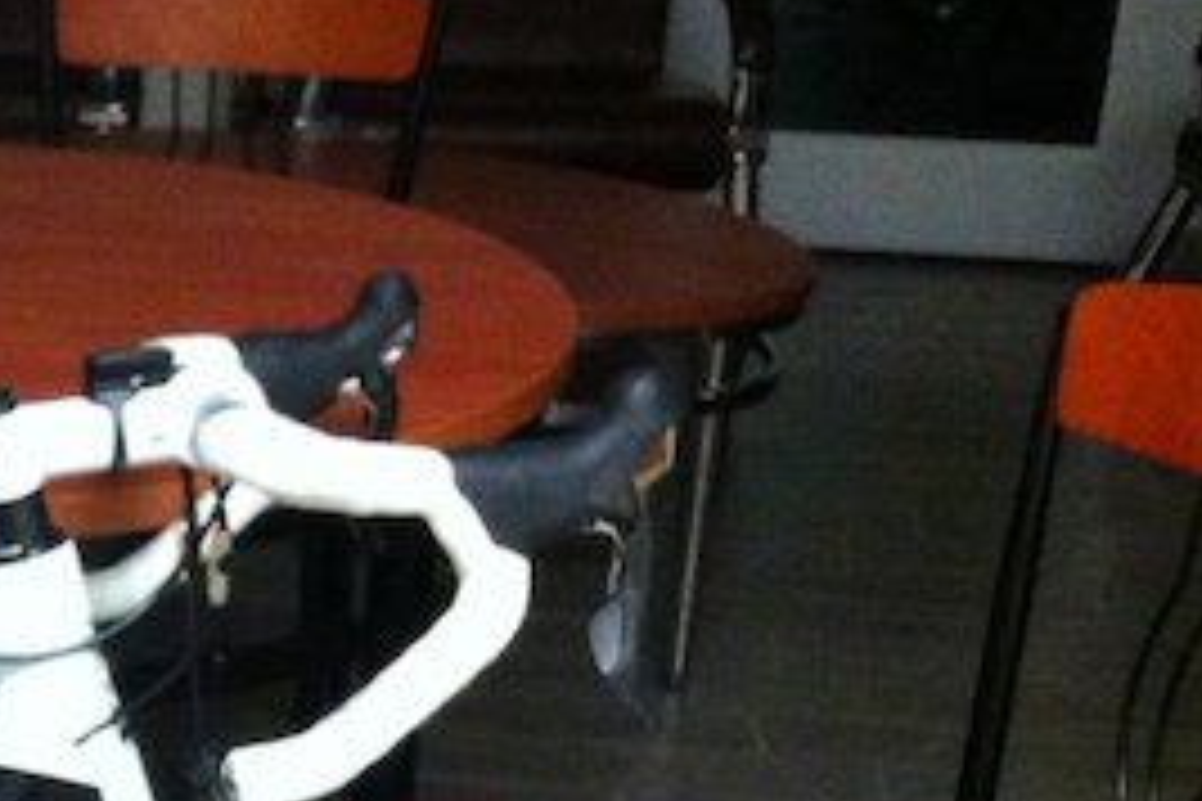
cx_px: -522
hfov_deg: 17.2
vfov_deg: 12.2
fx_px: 3639
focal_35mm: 109
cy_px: 1035
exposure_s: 1/15
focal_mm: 3.85
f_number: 2.8
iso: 500
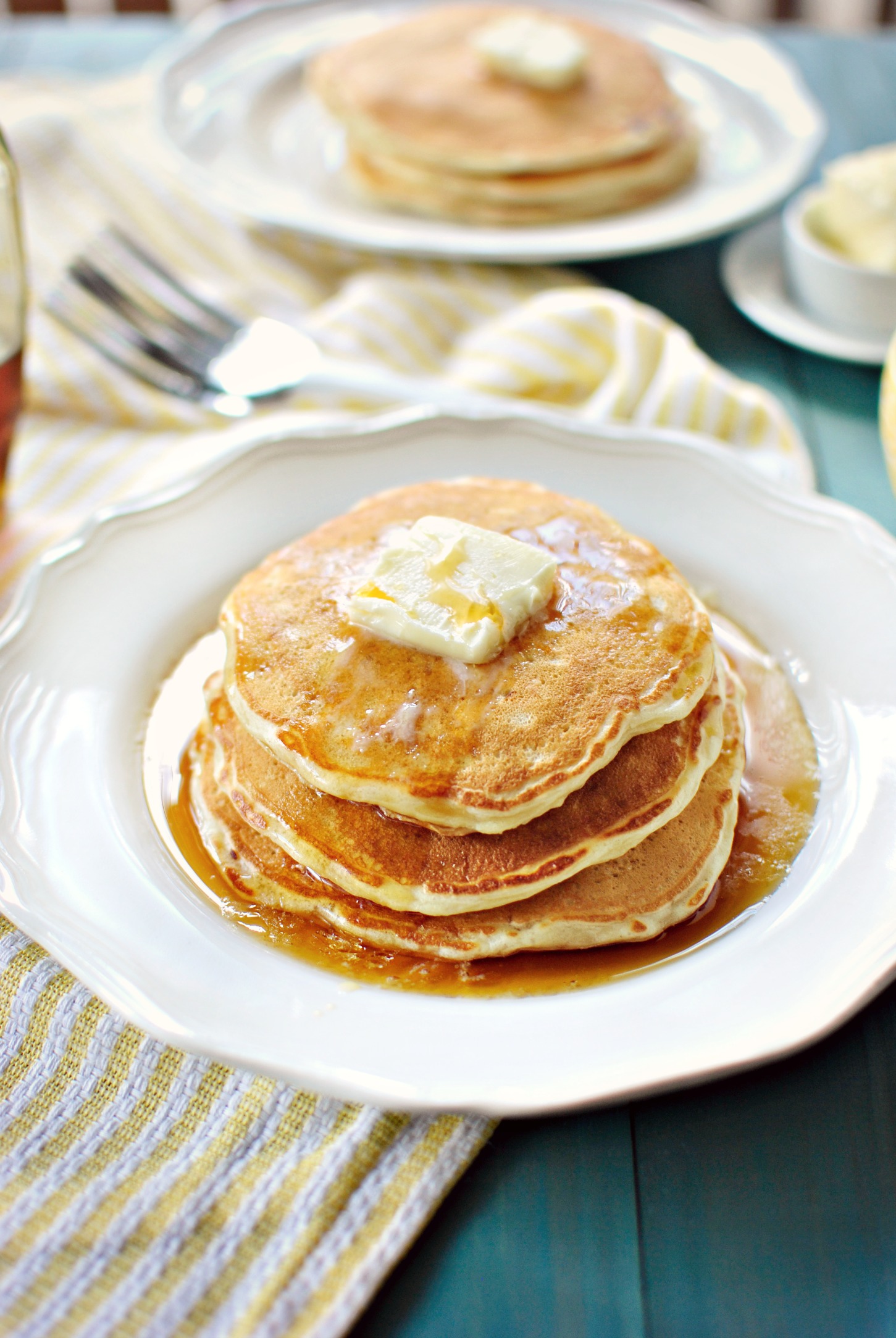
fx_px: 1955
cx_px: 448
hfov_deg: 25.8
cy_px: 669
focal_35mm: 52
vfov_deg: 37.8
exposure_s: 1/100
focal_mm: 35
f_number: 2.2
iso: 140
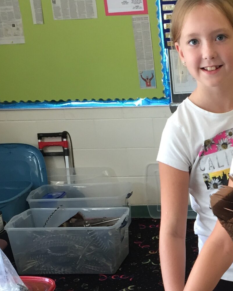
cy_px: 248
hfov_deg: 20.5
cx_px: 241
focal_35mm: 72
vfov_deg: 25.8
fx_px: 621
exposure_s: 1/30
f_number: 2.2
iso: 64
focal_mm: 4.15
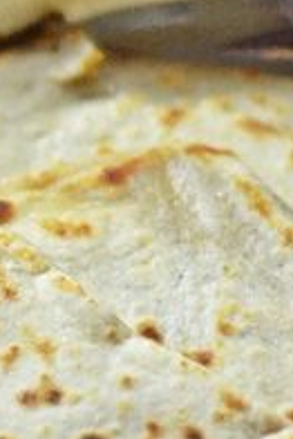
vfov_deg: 6.5
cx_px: -163
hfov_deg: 4.3
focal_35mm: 316
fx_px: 3851
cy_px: 113
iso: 3200
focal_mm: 50
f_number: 1.8
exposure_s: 1/50
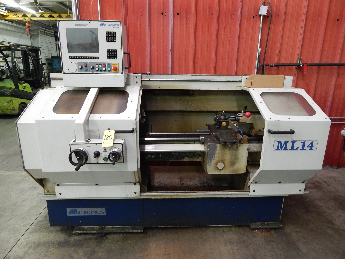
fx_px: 229
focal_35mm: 23
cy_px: 130
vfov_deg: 58.9
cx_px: 172
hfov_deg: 73.9
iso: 500
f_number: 3
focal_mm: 4
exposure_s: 1/8
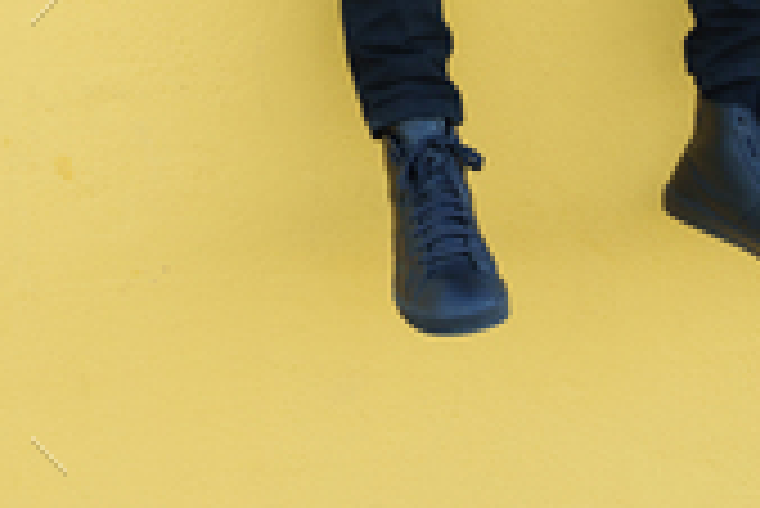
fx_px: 2134
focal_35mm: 101
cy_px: -236
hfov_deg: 18.9
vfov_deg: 12.9
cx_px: -198
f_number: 3.2
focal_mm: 29
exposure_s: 1/250
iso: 400
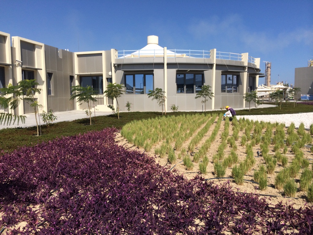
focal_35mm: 30
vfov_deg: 46.8
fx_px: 271
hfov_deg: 60.0
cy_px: 118
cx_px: 156
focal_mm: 4.12
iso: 40
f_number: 2.2
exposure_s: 1/3165
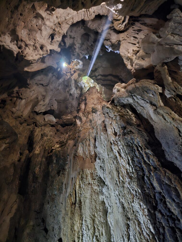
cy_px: 121
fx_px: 161
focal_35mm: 23
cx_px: 91
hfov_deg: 58.9
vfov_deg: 73.9
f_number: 1.7
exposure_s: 1/8
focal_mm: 6.3
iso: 2000
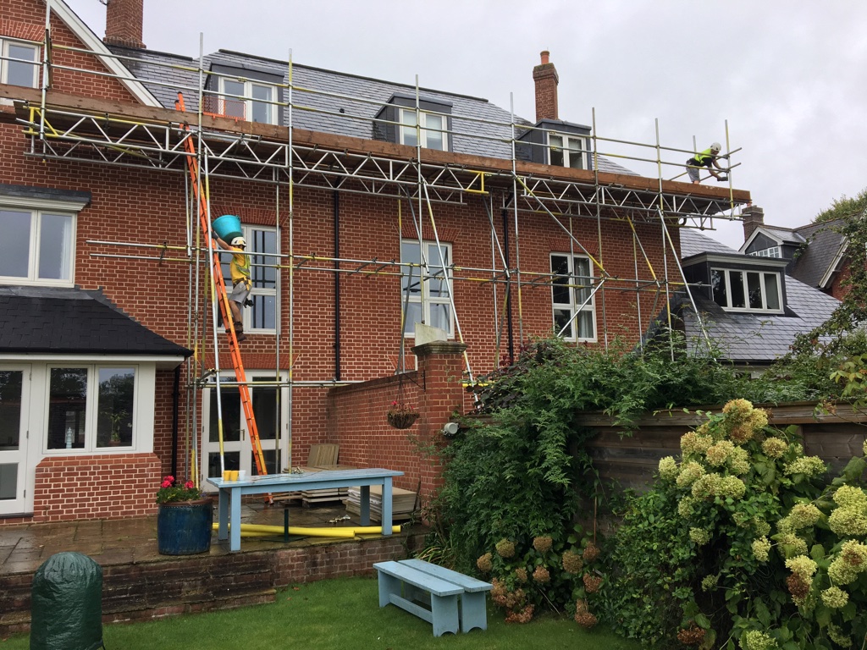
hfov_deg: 61.7
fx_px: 726
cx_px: 434
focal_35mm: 29
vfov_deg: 48.2
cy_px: 325
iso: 25
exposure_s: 1/100
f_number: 2.2
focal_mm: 4.15
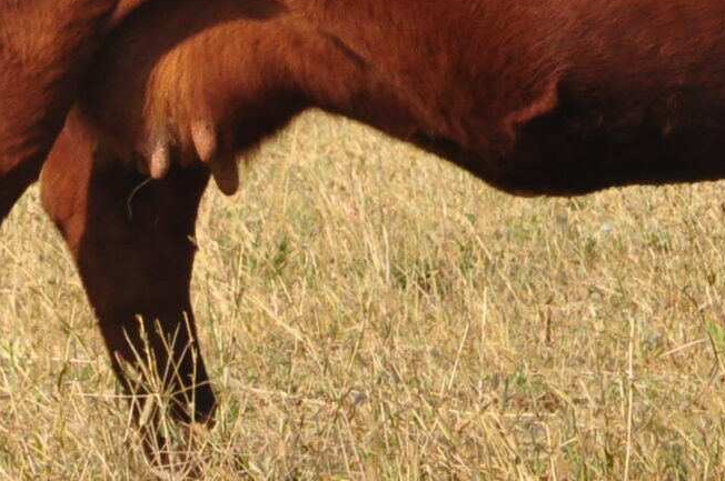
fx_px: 11606
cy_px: 21
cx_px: 960
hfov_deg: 3.6
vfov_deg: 2.4
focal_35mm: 577
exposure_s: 1/1000
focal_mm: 98
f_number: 13
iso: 1000
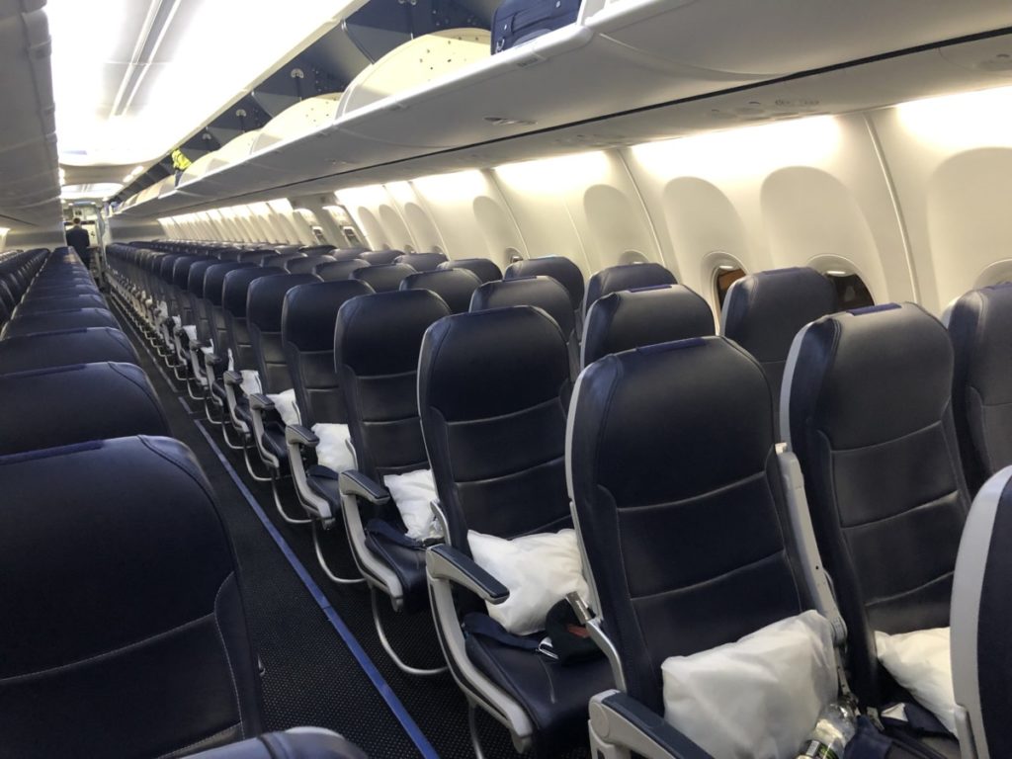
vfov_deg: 49.7
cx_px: 506
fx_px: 819
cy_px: 380
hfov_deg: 63.4
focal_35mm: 28
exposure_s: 1/14
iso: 100
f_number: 1.8
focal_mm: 4
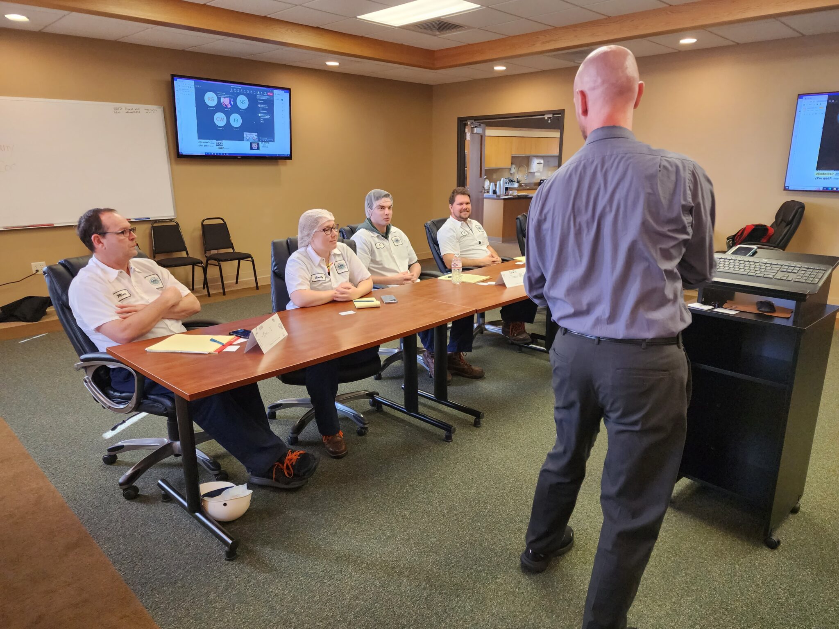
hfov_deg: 73.9
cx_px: 420
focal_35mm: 23
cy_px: 314
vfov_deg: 58.9
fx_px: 557
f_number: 1.8
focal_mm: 6.4
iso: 250
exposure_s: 1/120
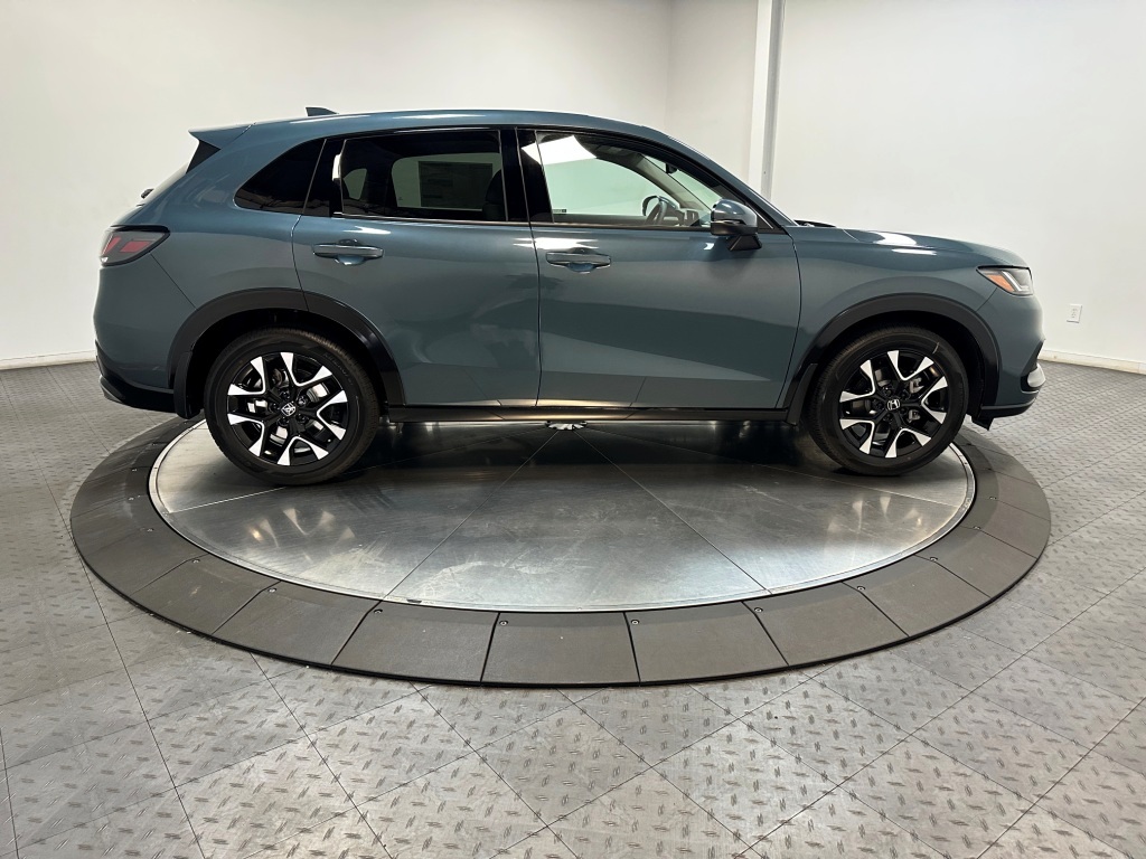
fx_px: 795
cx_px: 573
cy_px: 430
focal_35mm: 24
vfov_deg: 56.8
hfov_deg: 71.6
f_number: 1.78
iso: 400
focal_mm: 6.86
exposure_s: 1/60
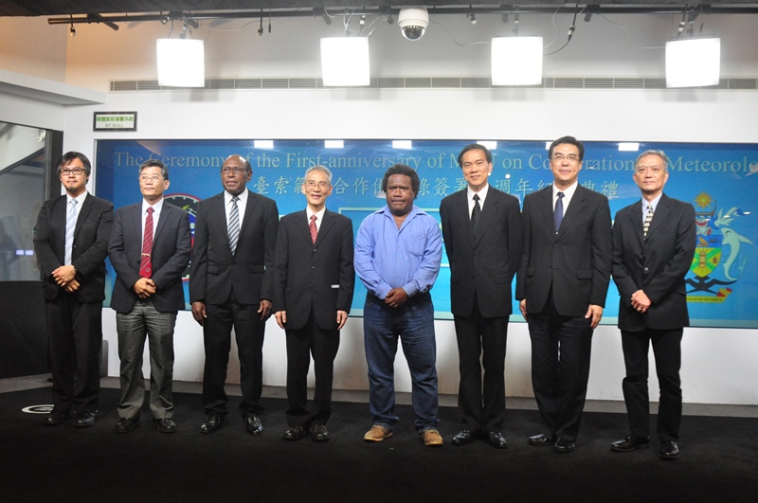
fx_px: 757
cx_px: 379
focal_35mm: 36
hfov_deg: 53.2
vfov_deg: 36.8
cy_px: 252
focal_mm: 24
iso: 1600
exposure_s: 1/60
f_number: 4.5
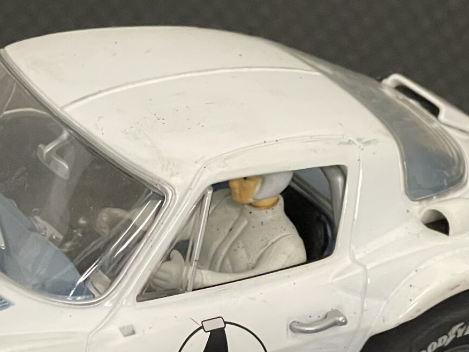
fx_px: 2059
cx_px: 36
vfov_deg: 9.6
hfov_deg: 12.9
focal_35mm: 152
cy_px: 424
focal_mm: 6
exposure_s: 1/60
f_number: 2
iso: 500
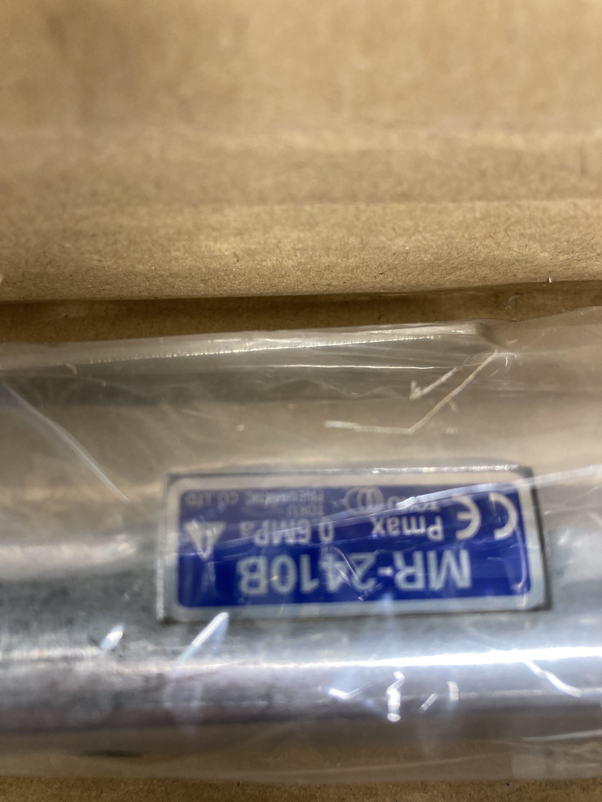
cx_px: 301
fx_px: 649
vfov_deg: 63.4
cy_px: 401
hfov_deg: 49.7
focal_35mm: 28
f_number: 1.8
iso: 160
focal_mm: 3.99
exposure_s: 1/60
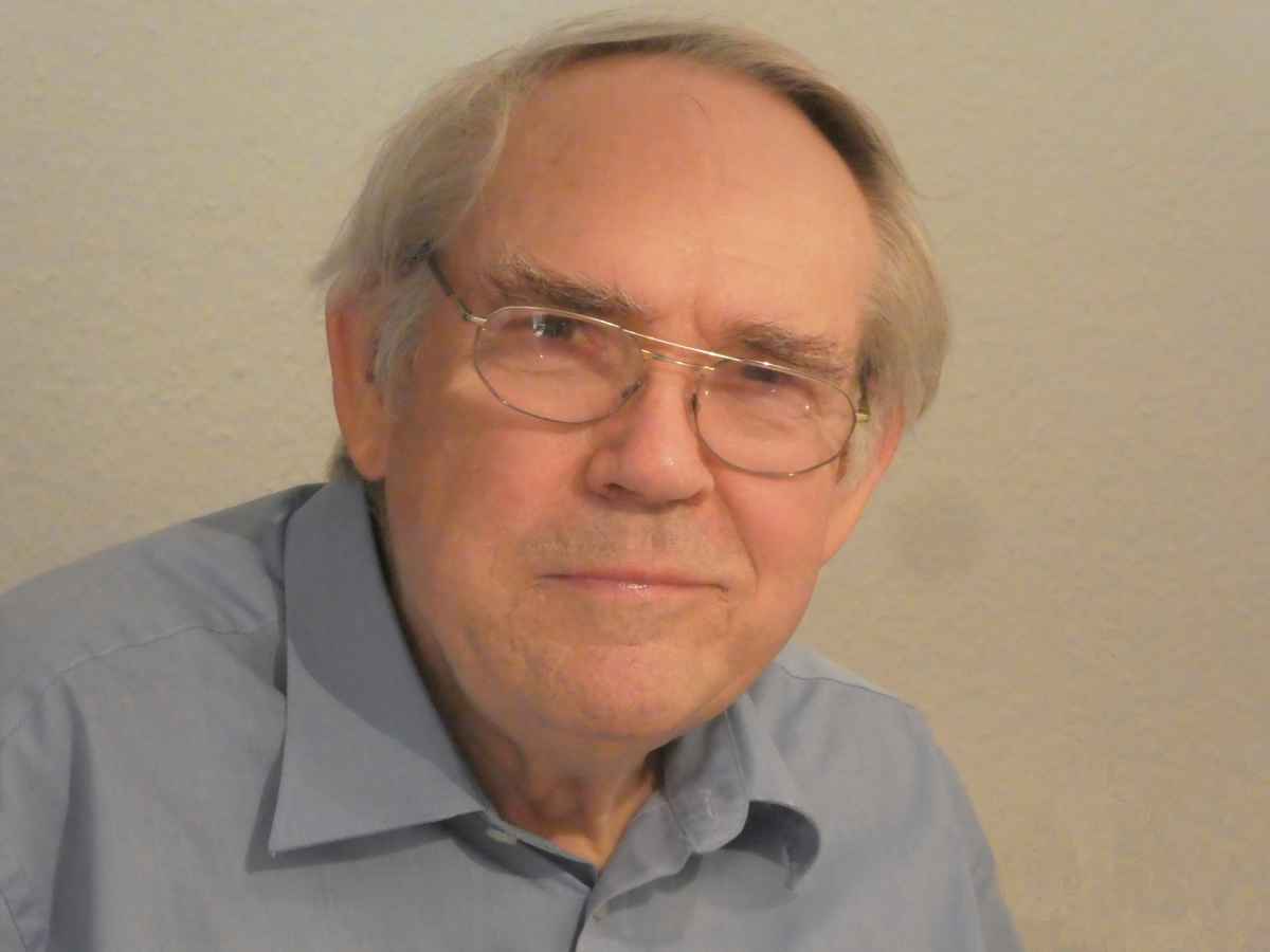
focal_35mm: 160
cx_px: 635
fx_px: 5870
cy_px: 476
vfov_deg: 9.3
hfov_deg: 12.3
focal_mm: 28.7
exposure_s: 1/50
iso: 1600
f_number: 5.5
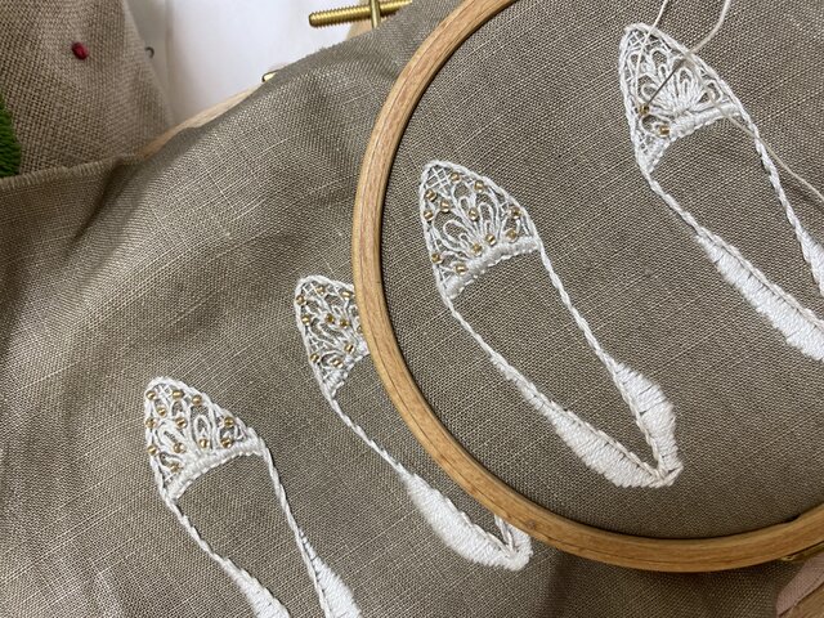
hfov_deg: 67.3
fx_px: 619
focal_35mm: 26
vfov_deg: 53.1
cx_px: 412
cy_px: 309
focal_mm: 4.25
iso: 125
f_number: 1.8
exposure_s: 1/50
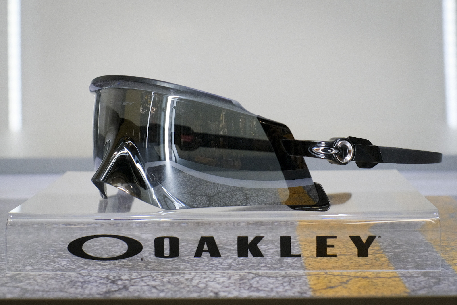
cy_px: 152
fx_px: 673
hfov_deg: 37.5
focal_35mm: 53
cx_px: 228
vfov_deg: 25.5
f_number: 5.6
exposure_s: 1/60
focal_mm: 35
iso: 1000
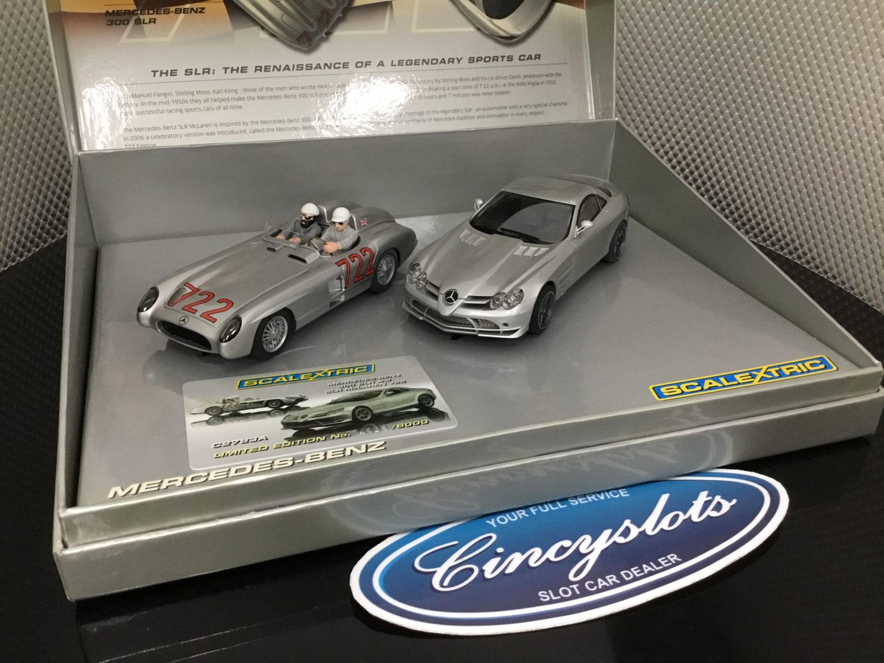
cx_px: 442
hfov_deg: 58.4
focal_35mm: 31
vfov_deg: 45.4
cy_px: 332
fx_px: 792
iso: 160
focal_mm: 3.3
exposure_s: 1/30
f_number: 2.4
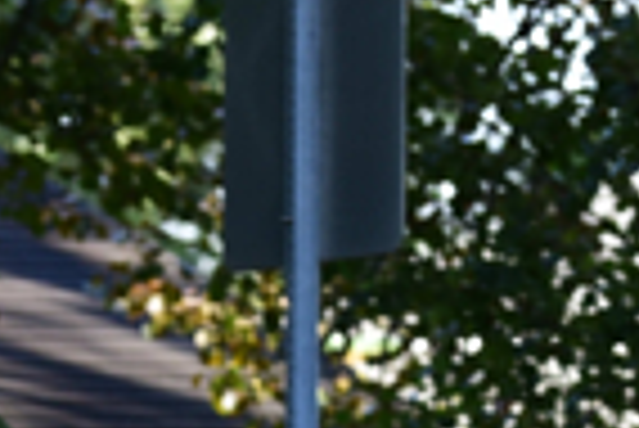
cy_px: 1120
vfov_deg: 2.7
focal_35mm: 514
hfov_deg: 4.0
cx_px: 369
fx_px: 9133
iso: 500
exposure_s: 1/400
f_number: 5
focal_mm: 95
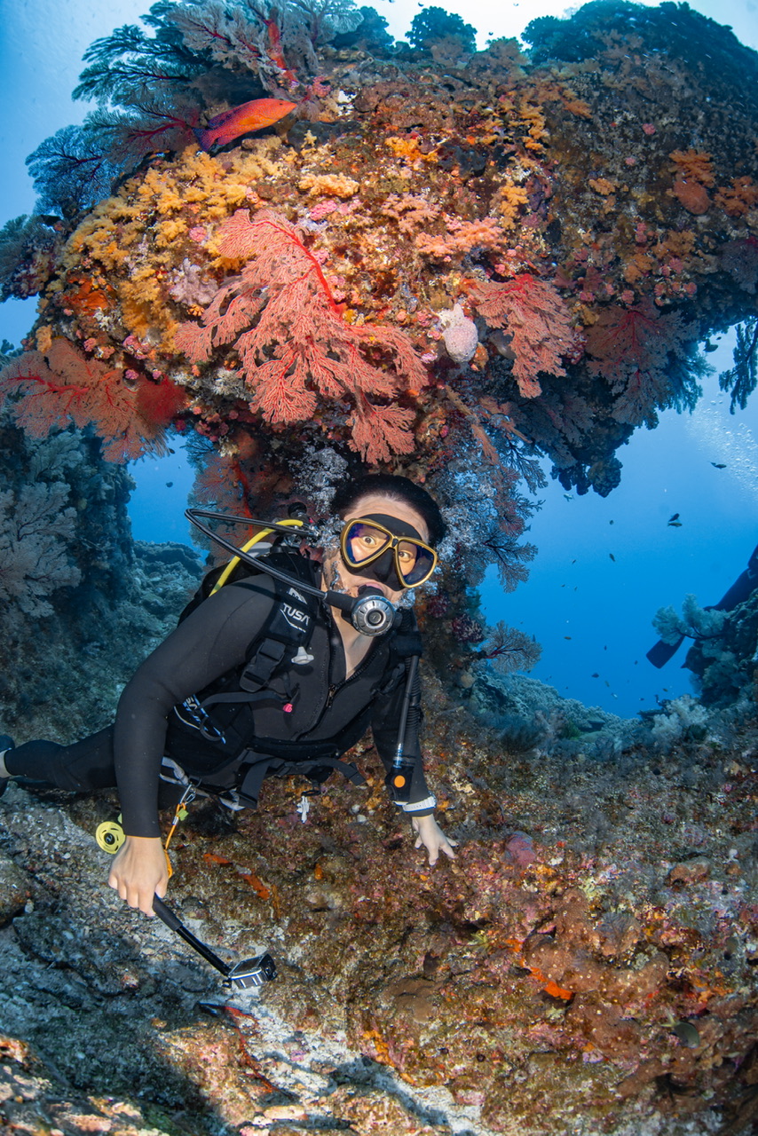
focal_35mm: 15
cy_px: 568
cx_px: 379
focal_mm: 15
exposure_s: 1/250
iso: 320
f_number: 8
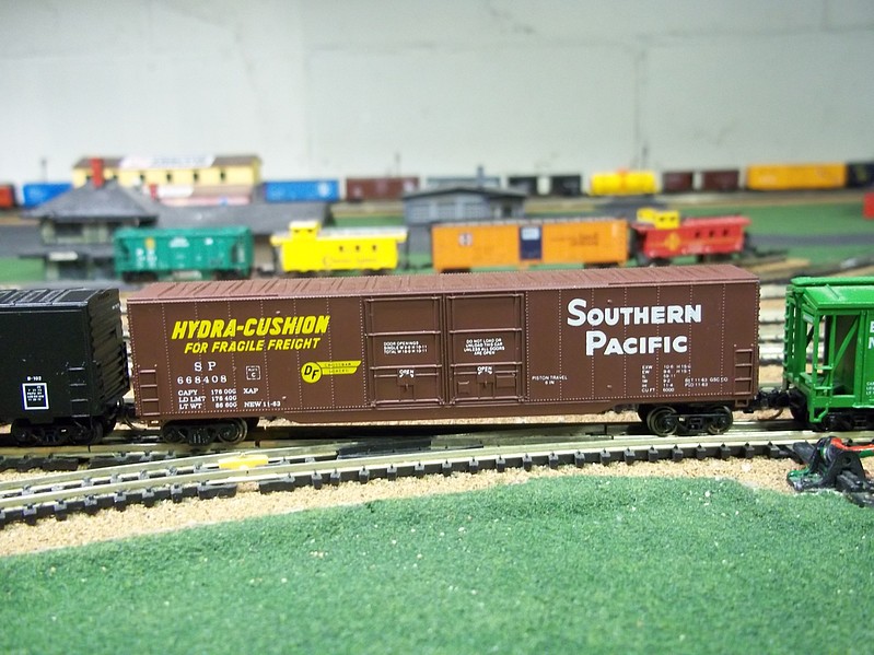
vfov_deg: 39.6
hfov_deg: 51.4
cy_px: 328
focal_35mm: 36
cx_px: 437
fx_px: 909
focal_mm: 6.5
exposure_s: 1/8
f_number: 3.1
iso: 254
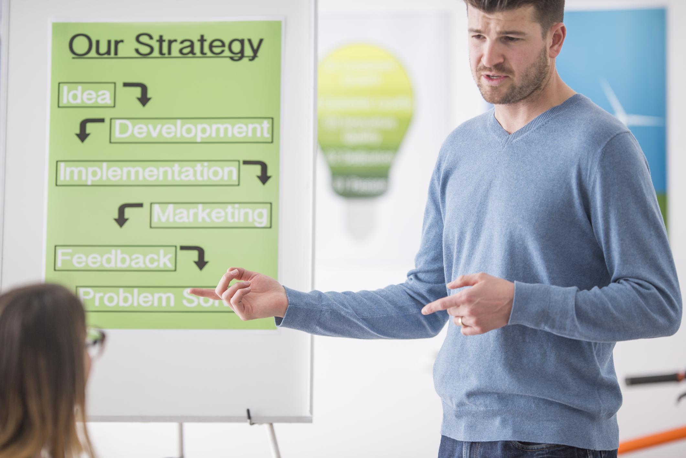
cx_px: 343
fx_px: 3811
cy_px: 229
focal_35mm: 200
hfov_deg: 10.3
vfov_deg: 6.9
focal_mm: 200
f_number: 2
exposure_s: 1/500
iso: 100
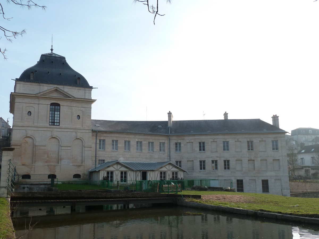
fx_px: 323
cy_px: 120
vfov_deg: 40.7
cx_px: 160
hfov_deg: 52.6
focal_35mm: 35
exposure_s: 1/400
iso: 80
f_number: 3.5
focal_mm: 5.7
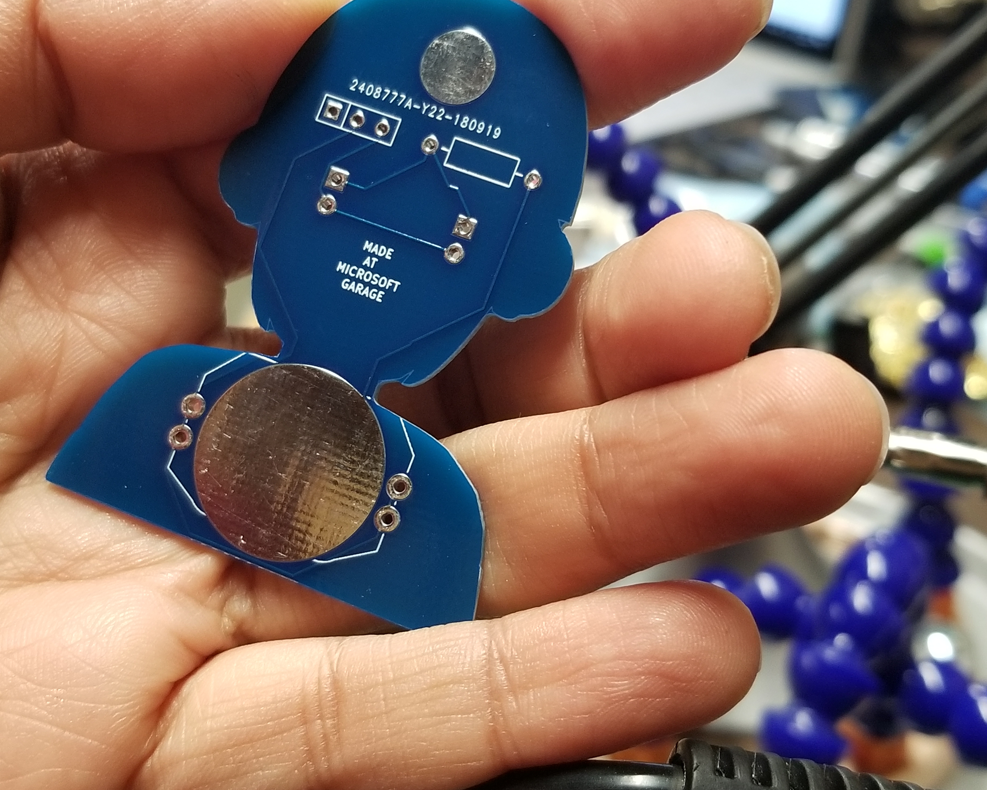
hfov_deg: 62.2
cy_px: 391
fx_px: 818
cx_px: 489
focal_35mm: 28
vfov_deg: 51.5
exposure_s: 1/30
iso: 200
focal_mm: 4.25
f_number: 1.7
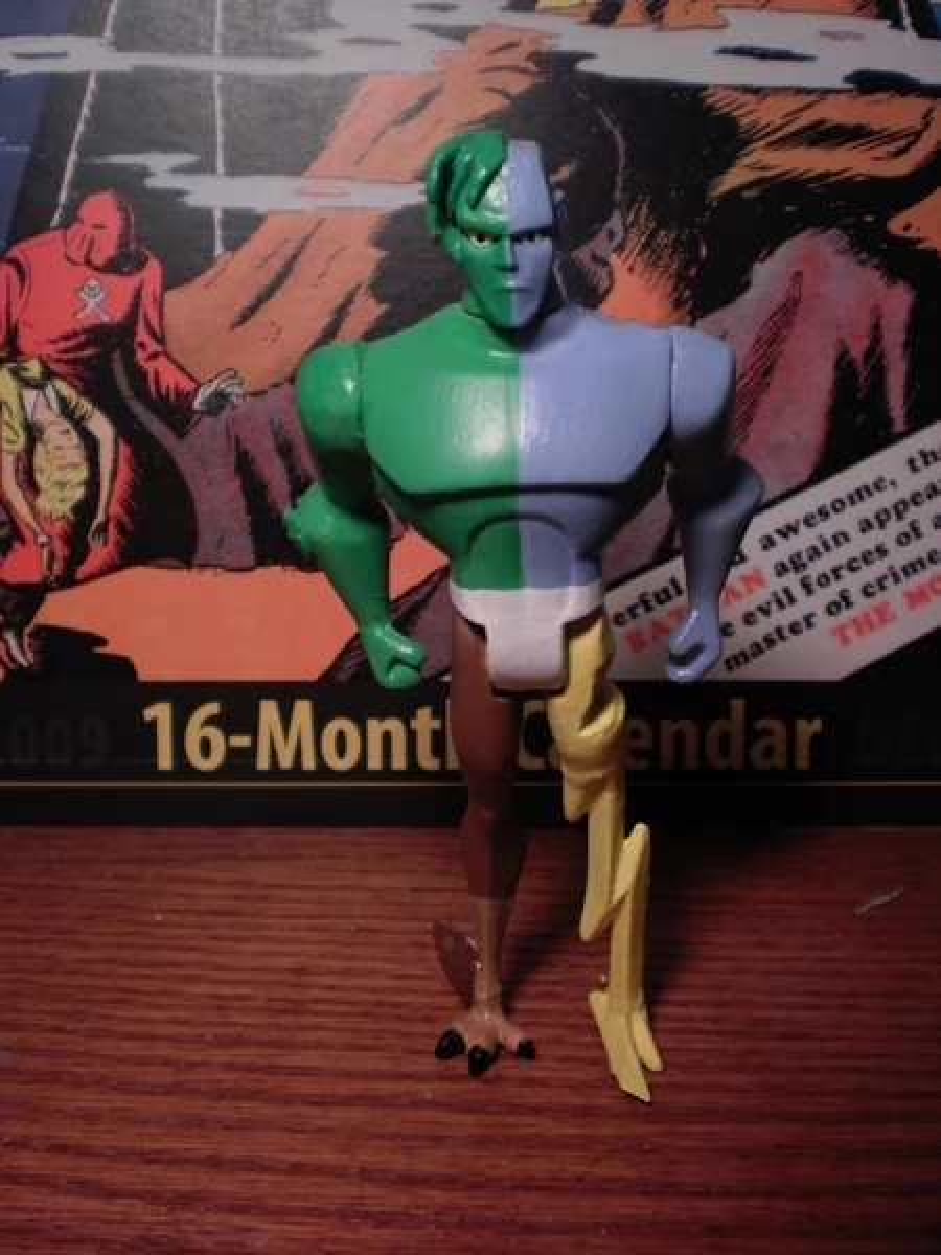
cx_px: 470
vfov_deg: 49.0
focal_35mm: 38
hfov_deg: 37.7
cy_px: 628
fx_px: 1377
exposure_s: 1/20
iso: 125
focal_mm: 6.3
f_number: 3.1
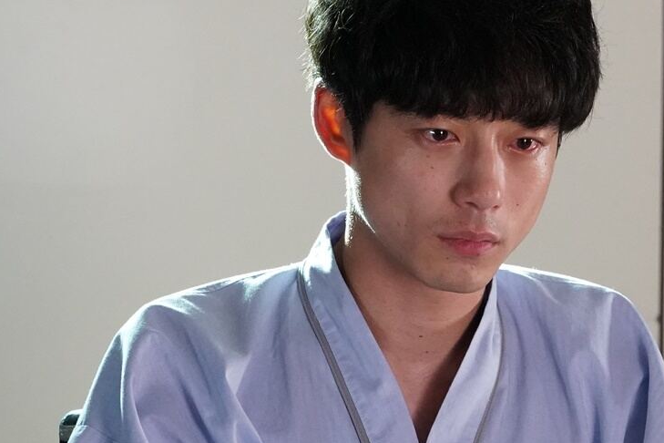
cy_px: 219
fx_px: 4371
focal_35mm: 237
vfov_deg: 5.8
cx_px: 470
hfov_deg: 8.7
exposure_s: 1/80
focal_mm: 96
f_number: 7.1
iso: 6400
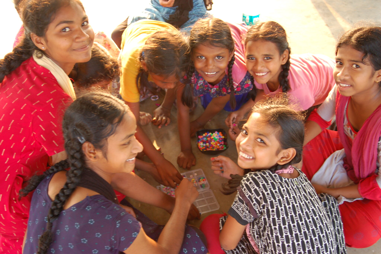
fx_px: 444
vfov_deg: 31.8
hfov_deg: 46.4
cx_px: 190
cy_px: 127
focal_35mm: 42
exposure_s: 1/50
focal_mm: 28
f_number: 3.5
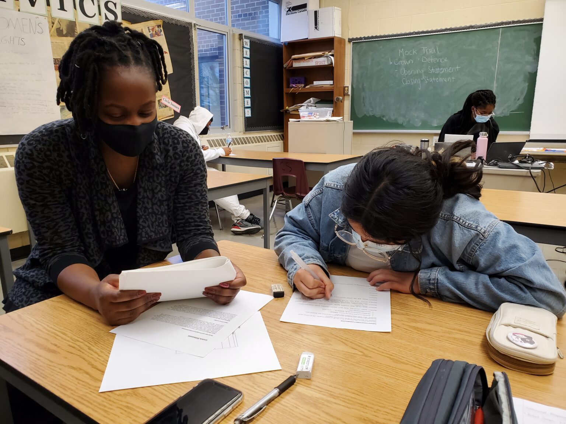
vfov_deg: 53.1
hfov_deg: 67.3
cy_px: 212
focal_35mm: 26
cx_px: 283
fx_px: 425
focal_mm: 4.3
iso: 200
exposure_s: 1/59
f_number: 2.4
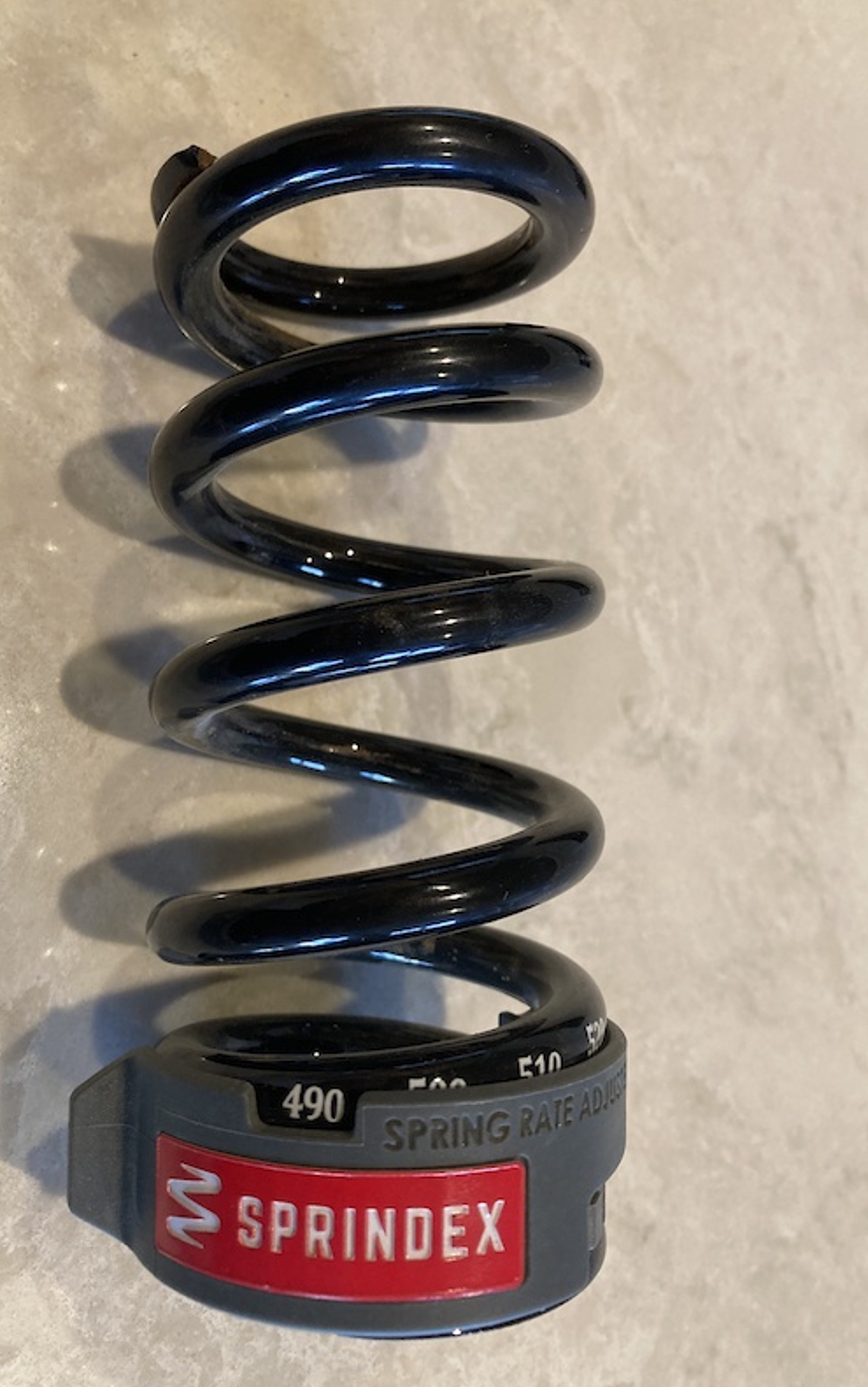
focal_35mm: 30
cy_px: 691
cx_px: 377
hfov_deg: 41.8
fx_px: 1134
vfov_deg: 62.9
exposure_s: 1/60
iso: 200
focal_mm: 3.99
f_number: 1.8
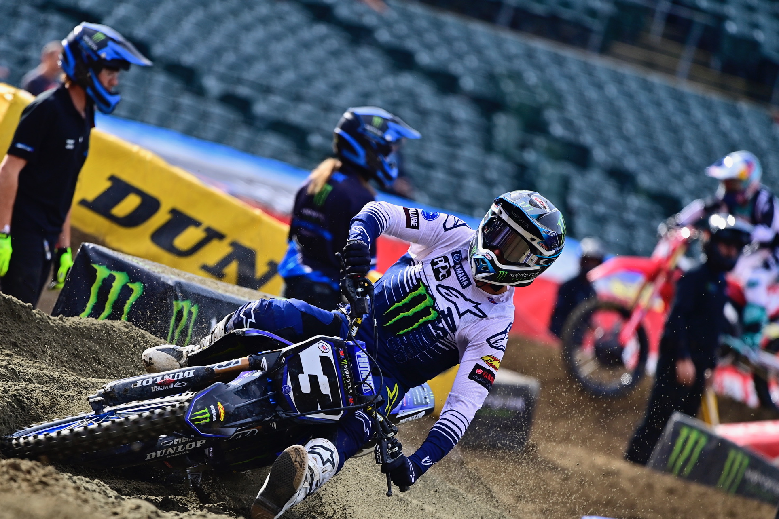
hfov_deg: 5.7
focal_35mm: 359
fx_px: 7768
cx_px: 347
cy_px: 306
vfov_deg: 3.8
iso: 180
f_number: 4
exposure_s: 1/1000
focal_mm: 300
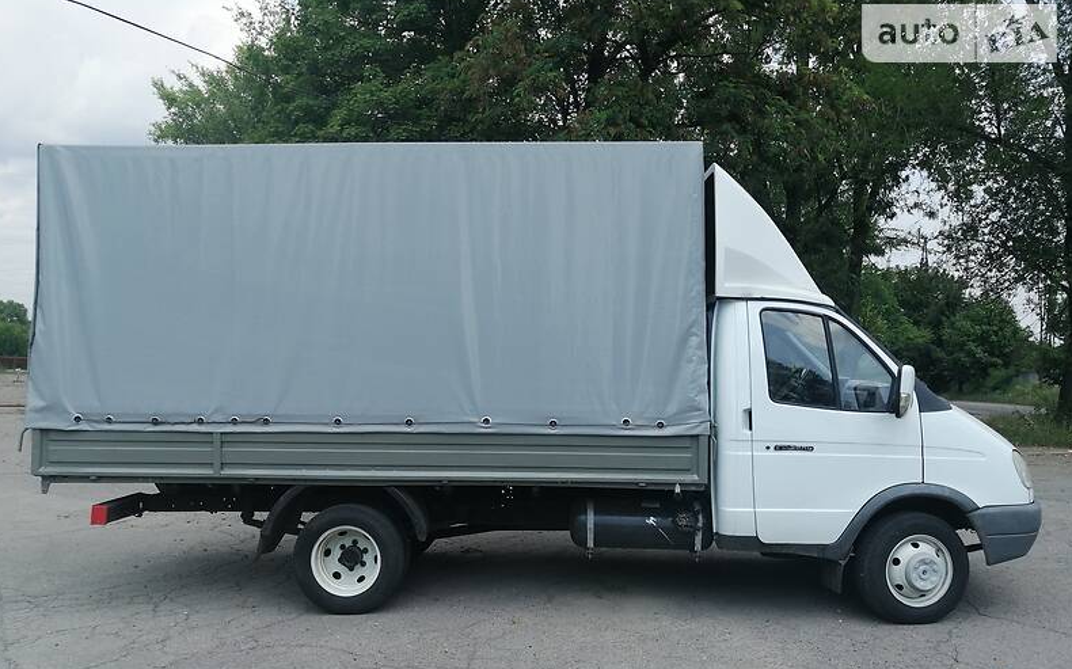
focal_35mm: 29
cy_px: 395
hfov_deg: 64.7
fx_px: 847
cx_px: 535
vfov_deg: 42.9
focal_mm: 3.9
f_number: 1.8
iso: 50
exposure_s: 1/1074
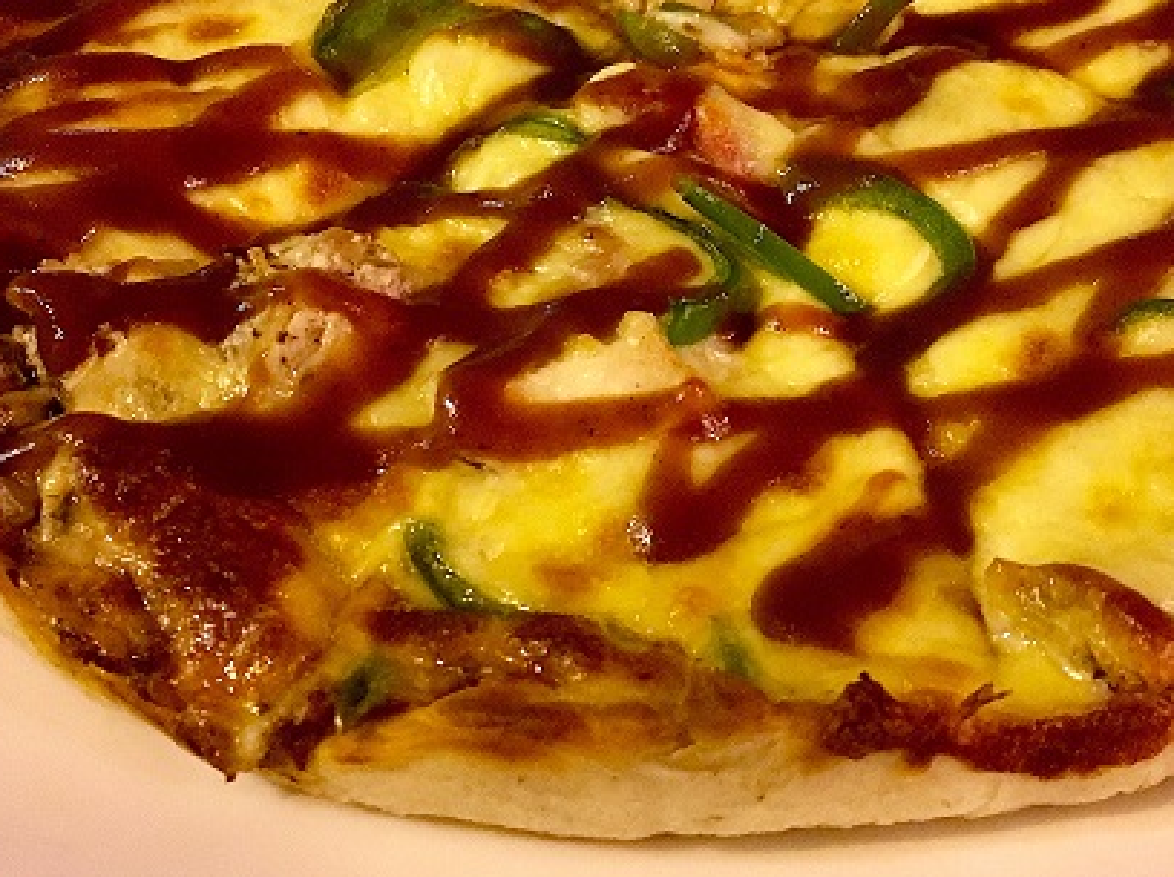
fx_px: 1660
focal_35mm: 49
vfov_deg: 29.5
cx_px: 672
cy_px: 328
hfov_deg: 38.9
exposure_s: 1/17
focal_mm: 4.15
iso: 640
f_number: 2.2
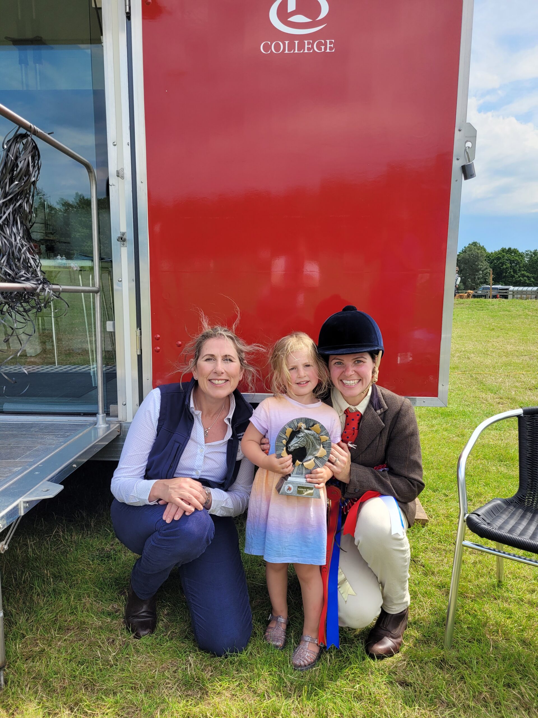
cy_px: 359
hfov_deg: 53.1
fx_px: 539
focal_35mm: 26
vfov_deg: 67.3
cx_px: 269
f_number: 1.8
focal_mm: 5.4
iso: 40
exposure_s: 1/1218
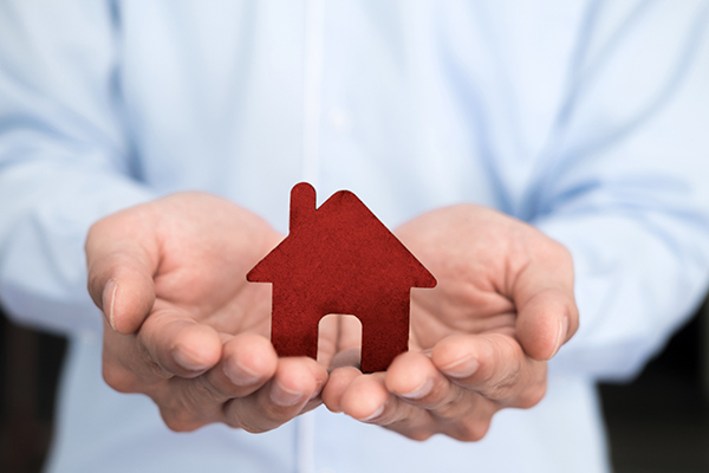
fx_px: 1044
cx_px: 354
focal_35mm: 53
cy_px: 236
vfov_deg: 25.5
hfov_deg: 37.5
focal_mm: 35
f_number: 2.8
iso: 320
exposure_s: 1/60
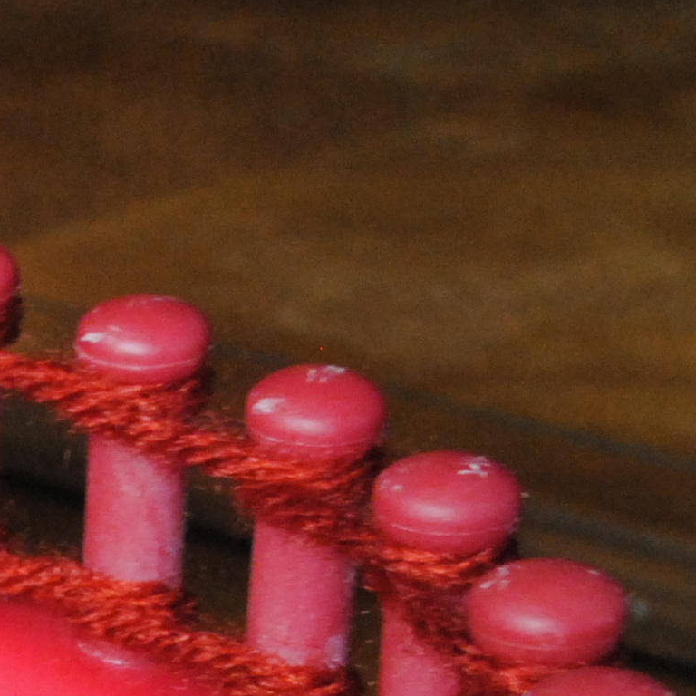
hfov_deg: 8.0
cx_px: -852
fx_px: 4686
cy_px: 1144
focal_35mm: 206
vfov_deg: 8.3
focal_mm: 32
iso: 800
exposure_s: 1/8
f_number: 16
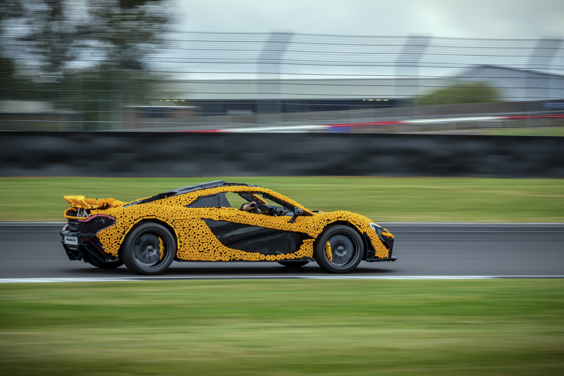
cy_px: 188
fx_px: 3290
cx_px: 282
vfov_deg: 6.5
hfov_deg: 9.8
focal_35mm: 210
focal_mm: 140
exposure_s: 1/30
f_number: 11
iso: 200
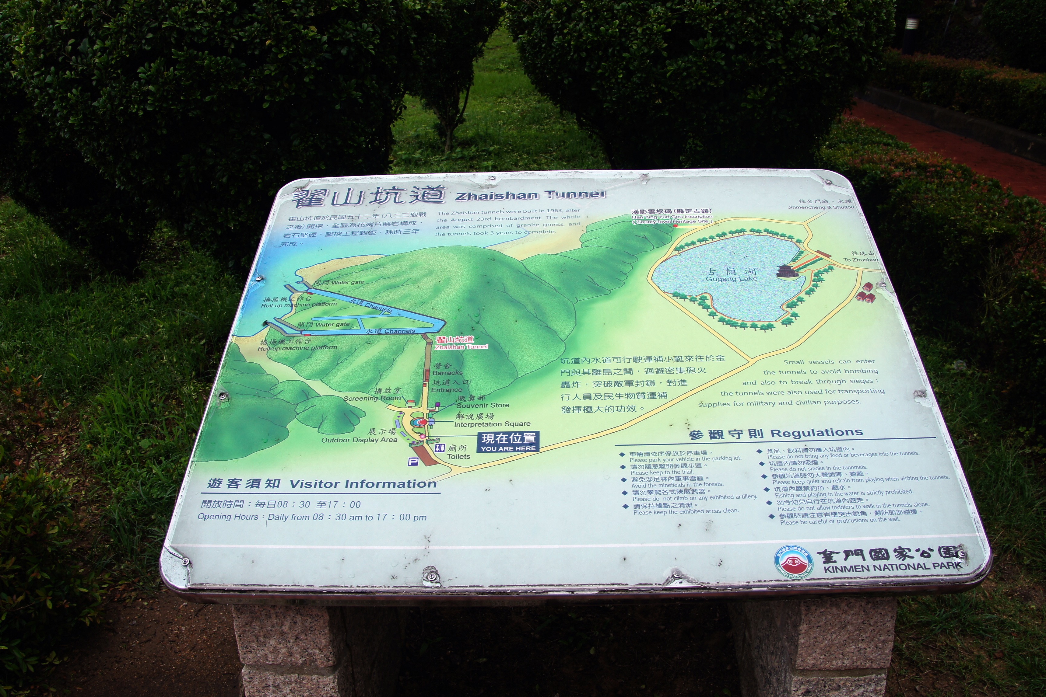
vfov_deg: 46.4
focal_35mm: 28
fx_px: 814
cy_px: 345
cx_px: 531
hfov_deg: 65.5
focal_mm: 18
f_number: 10
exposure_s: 1/125
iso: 100
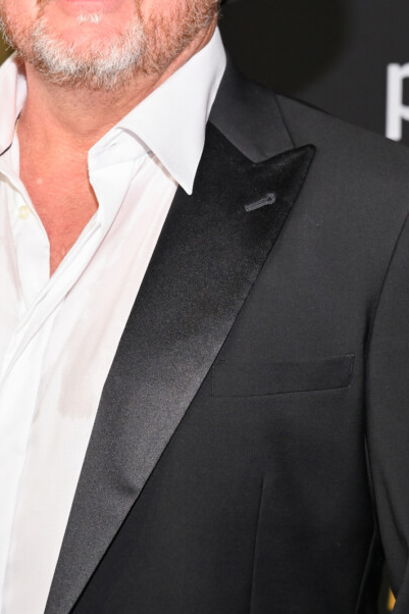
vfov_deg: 18.8
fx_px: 1841
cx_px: 139
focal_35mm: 108
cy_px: 151
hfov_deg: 12.7
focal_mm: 64
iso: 640
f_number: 7.1
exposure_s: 1/125
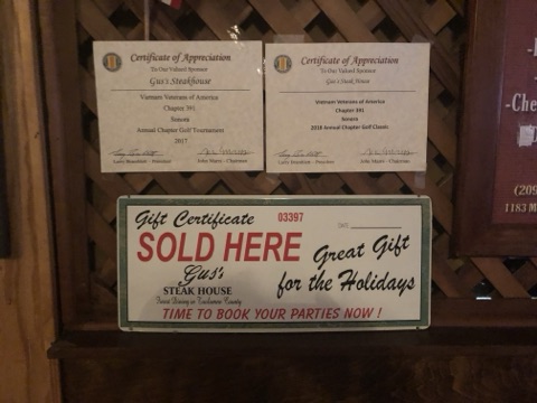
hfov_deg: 63.4
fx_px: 434
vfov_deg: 49.7
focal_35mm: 28
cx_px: 268
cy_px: 202
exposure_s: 1/4
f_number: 1.8
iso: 125
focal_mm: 4
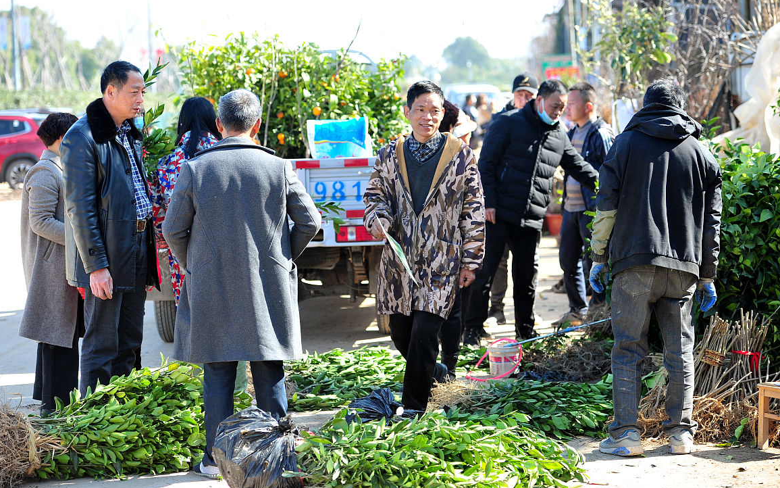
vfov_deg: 14.5
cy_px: 236
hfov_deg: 23.0
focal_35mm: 90
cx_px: 401
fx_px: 1913
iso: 200
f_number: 10
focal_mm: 85
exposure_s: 1/320
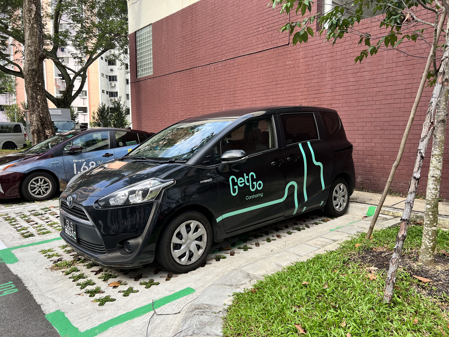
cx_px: 224
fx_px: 337
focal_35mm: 26
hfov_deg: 67.3
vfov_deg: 53.1
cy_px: 168
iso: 50
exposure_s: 1/357
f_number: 1.5
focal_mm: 5.7
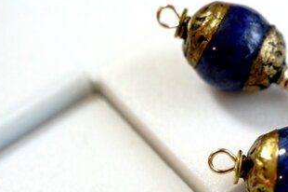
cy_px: 144
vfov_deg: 14.6
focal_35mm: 93
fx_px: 743
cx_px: 285
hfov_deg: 21.2
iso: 3200
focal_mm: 30
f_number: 11
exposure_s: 1/60
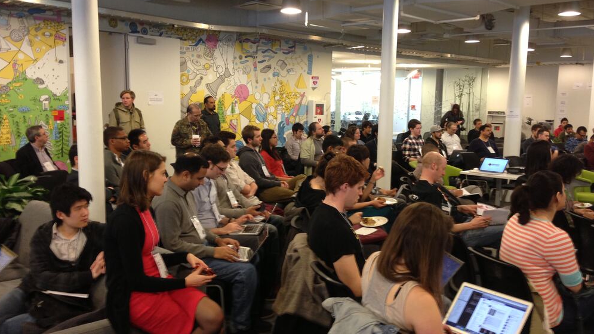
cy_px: 172
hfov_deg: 54.0
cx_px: 297
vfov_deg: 32.0
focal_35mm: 37
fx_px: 583
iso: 100
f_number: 2.4
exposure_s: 1/20
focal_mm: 4.13
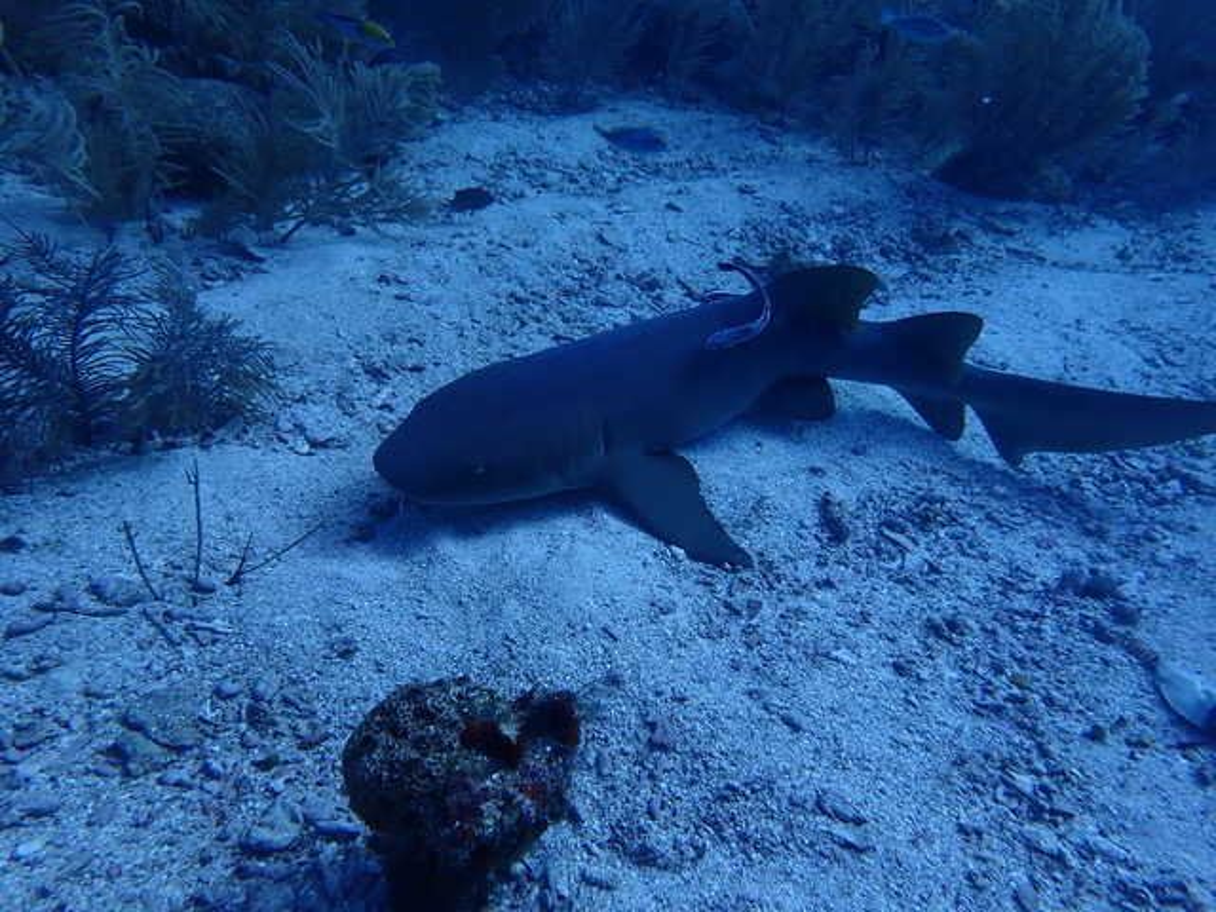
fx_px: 878
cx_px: 608
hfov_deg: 69.4
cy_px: 456
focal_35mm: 25
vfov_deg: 54.9
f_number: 2.8
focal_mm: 4.5
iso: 100
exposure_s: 1/400
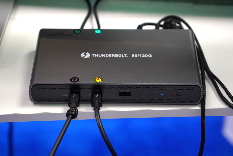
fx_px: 641
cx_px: 116
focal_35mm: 99
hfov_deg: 20.6
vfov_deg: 13.8
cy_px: 78
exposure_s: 1/125
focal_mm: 66
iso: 800
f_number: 4
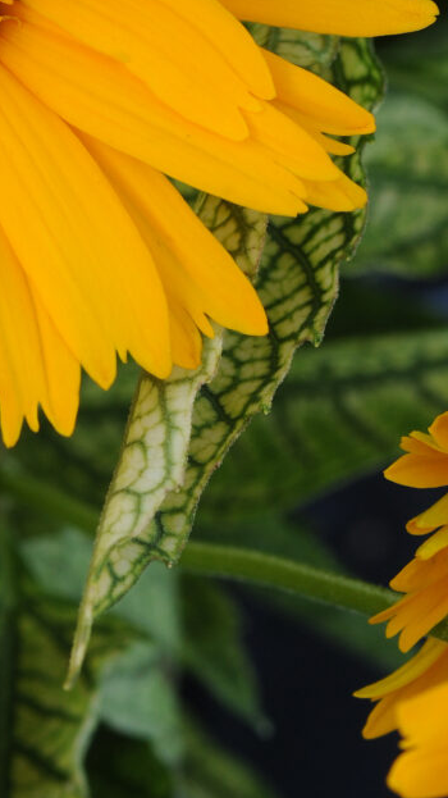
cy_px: -70
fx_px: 8588
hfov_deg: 3.0
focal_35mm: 406
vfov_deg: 5.3
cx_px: -87
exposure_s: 1/60
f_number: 11
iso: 200
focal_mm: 105
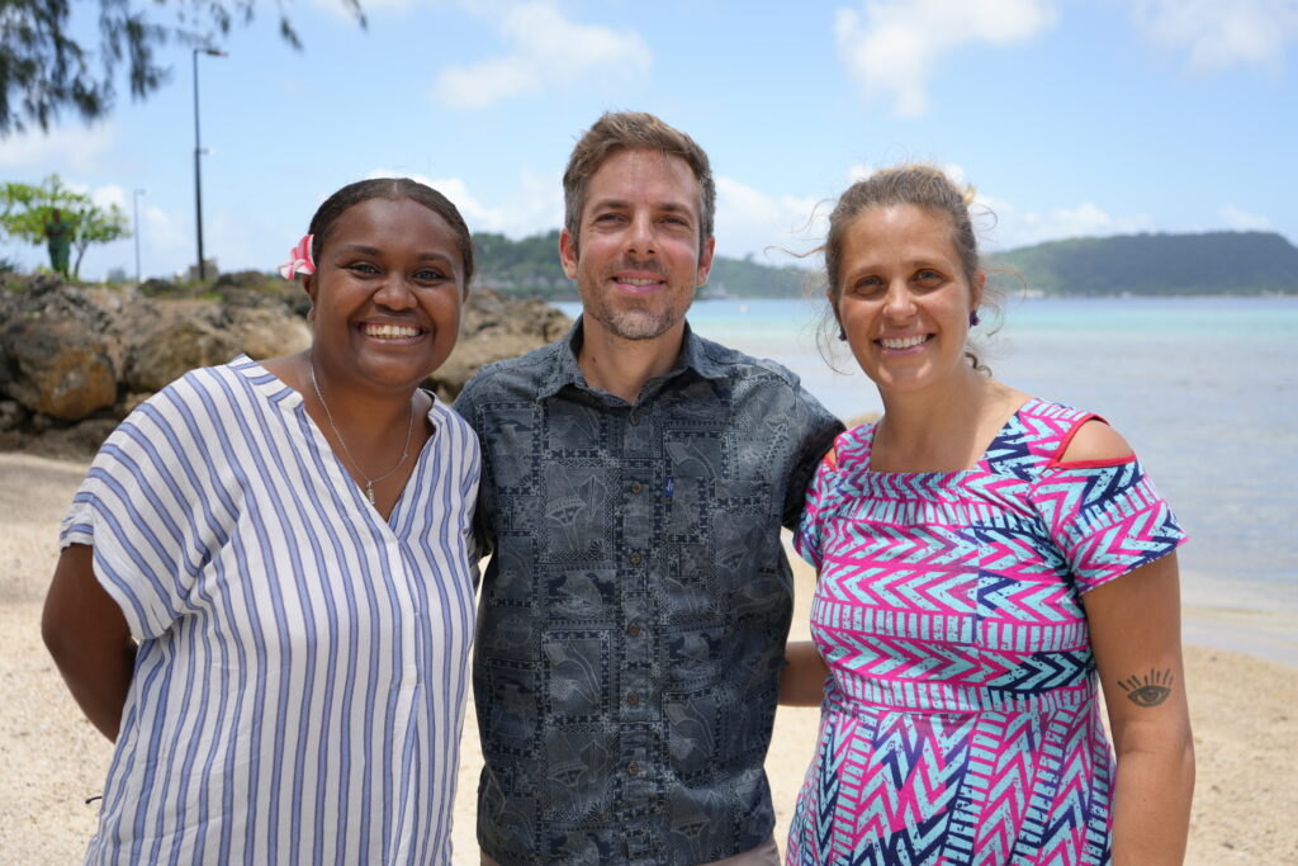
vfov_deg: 38.9
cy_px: 433
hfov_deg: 55.8
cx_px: 649
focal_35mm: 34
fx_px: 1226
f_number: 4.5
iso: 100
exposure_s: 1/640
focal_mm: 34
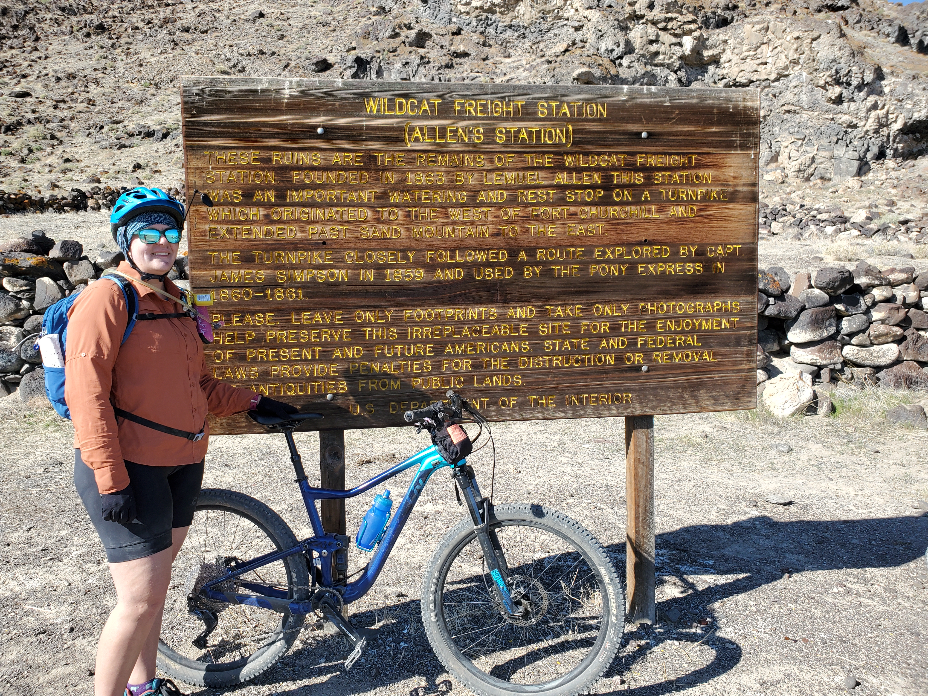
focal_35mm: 26
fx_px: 697
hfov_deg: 67.3
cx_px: 464
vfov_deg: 53.1
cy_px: 348
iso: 50
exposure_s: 1/771
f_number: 2.4
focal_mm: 4.3
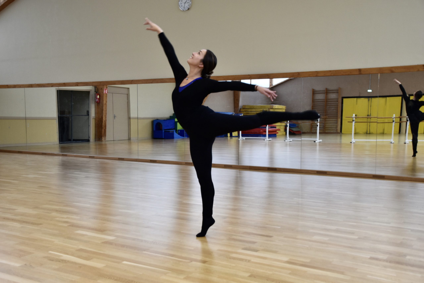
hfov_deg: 49.5
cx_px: 212
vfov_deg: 34.3
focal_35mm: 39
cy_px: 142
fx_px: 460
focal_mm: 26
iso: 400
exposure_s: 1/60
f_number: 4
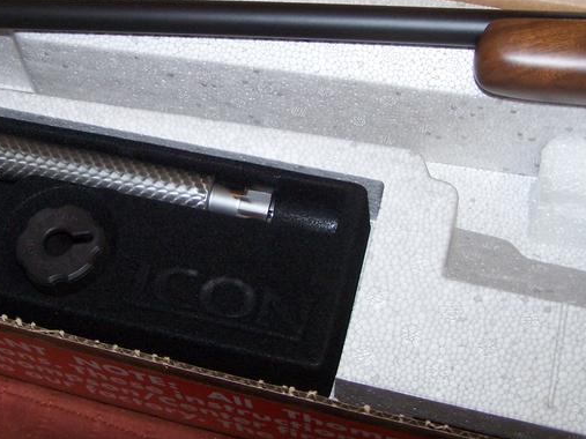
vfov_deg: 24.3
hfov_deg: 32.0
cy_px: 158
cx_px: 207
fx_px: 1015
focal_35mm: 60
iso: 140
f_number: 2.8
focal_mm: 6.3
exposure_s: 1/60
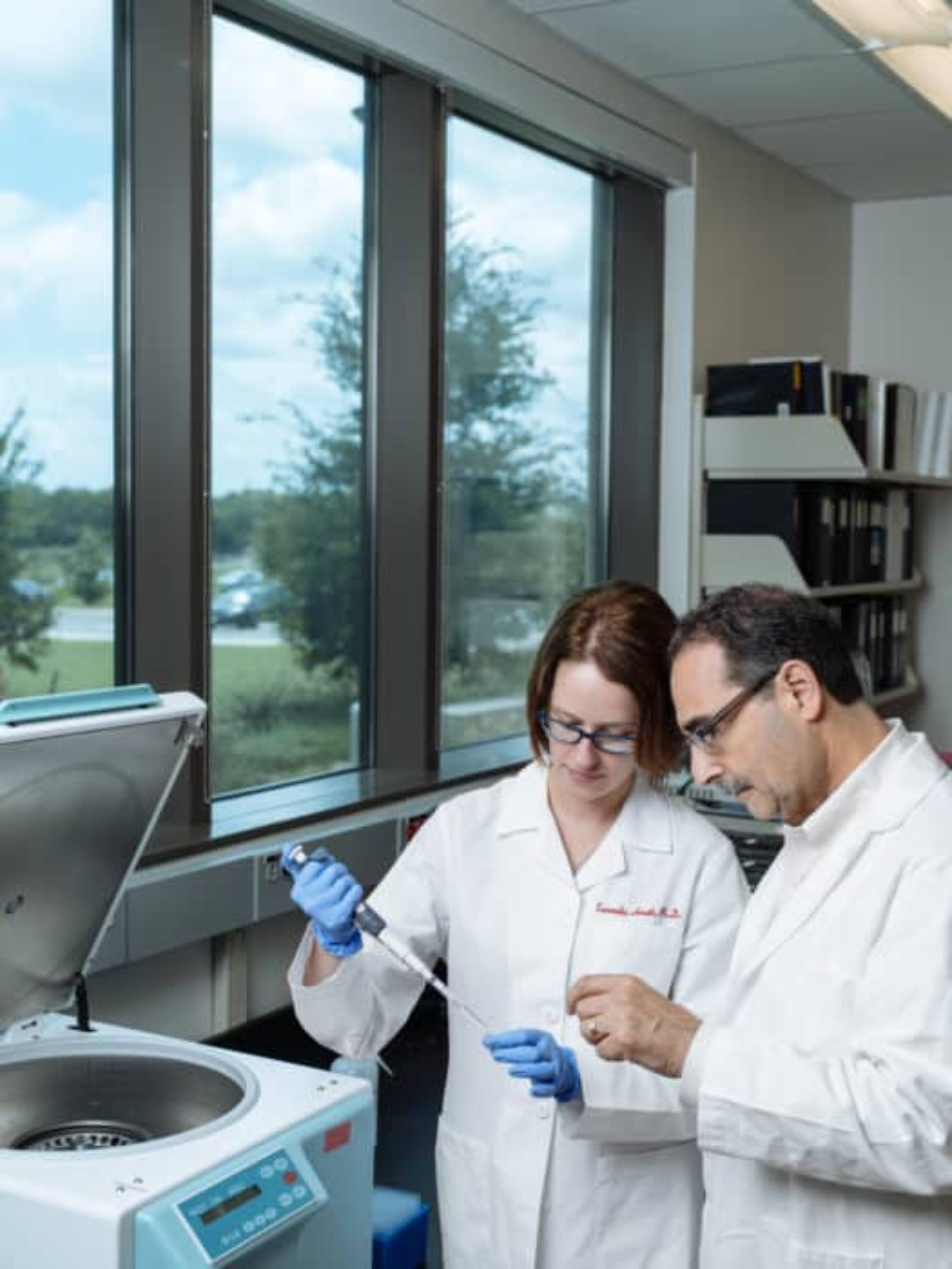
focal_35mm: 43
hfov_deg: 33.6
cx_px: 476
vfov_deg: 43.9
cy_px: 634
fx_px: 1577
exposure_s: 1/125
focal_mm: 55
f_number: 5.6
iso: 100
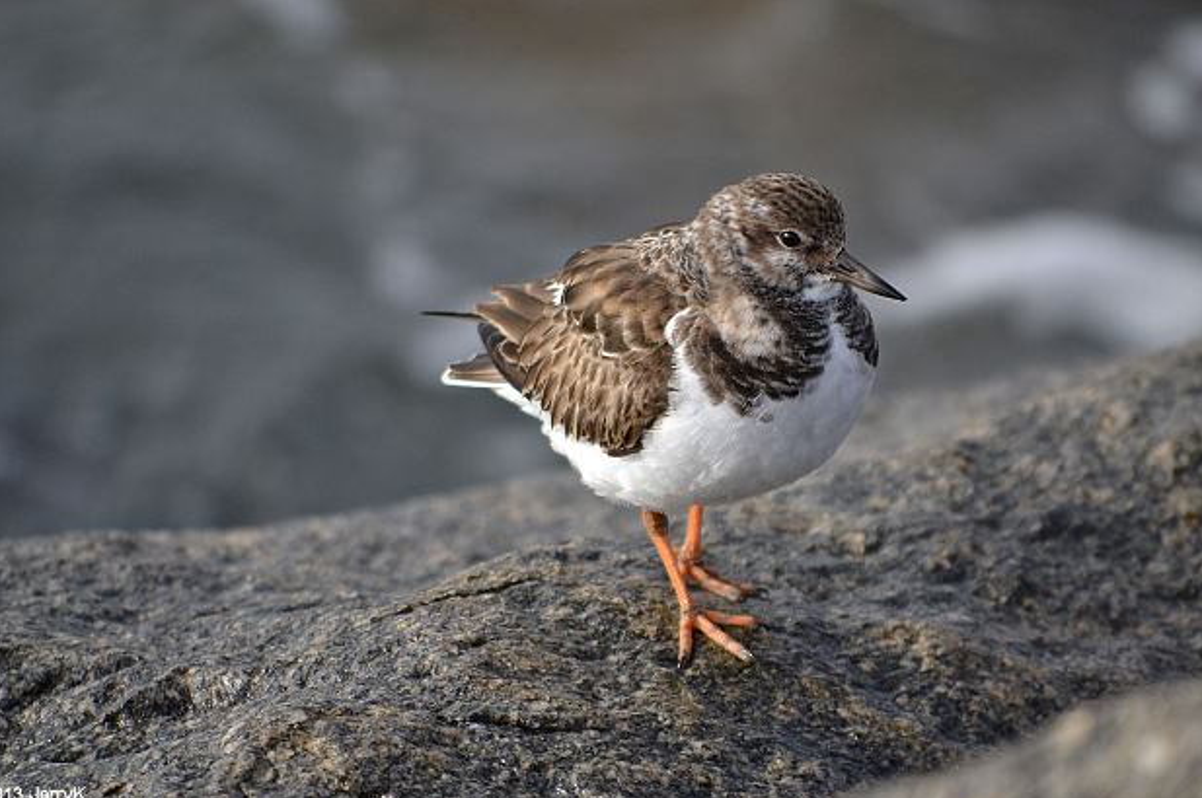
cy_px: 397
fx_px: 15576
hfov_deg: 4.4
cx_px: 584
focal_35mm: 467
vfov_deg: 2.9
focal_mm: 300
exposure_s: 1/1000
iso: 400
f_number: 5.6
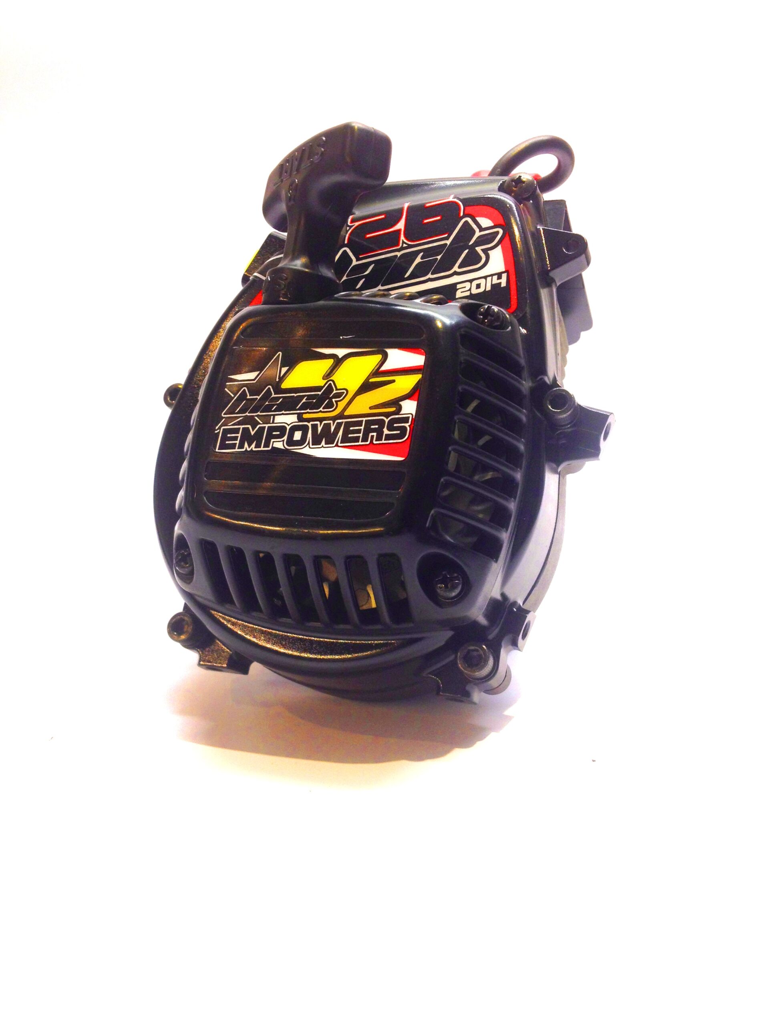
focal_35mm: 35
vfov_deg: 52.6
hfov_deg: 40.7
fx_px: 1037
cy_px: 512
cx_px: 384
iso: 64
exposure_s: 1/20
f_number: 2.4
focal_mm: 4.28
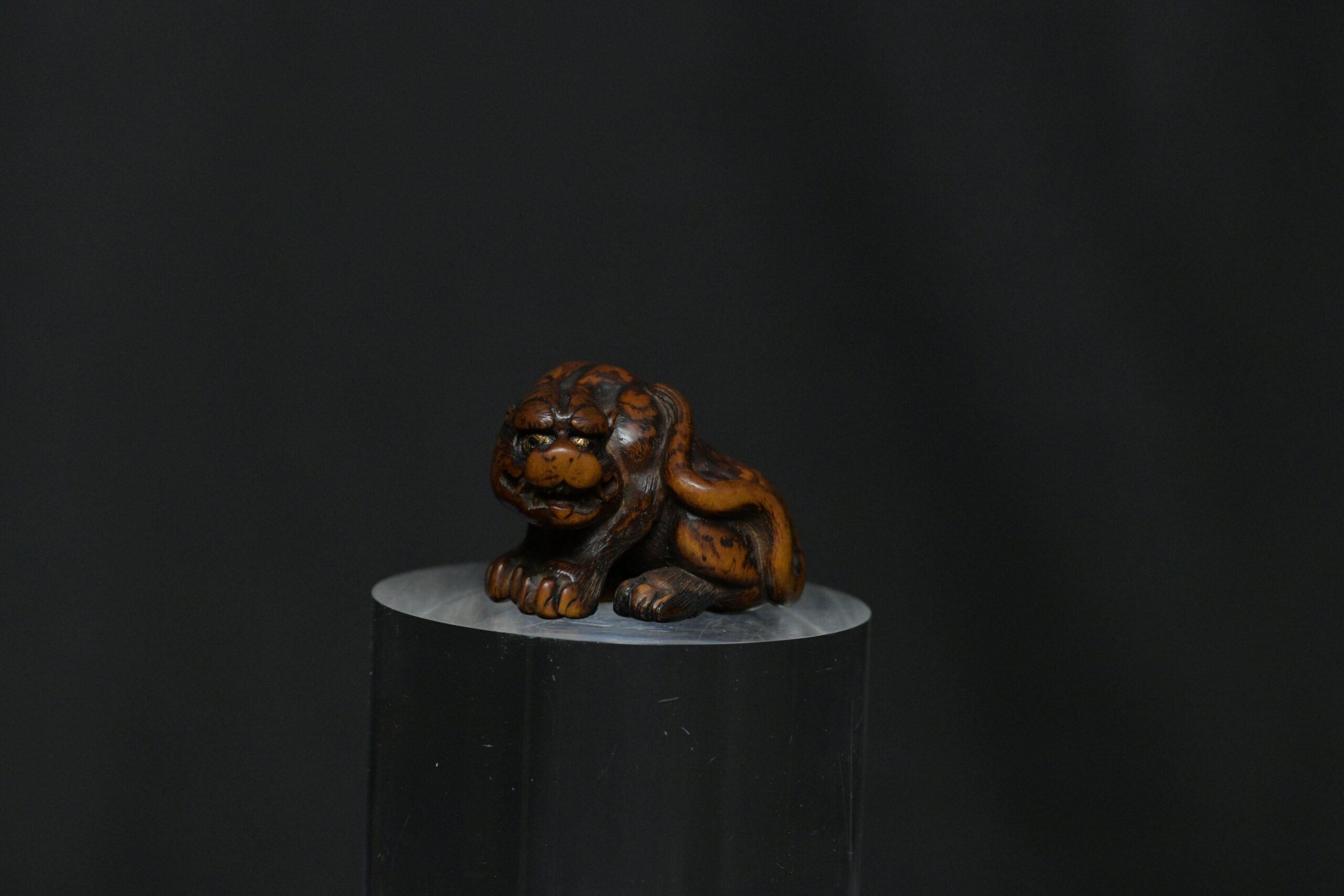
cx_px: 672
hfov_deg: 19.5
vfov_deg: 13.0
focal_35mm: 105
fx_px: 3920
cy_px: 448
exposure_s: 1/125
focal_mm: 105
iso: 5000
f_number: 10
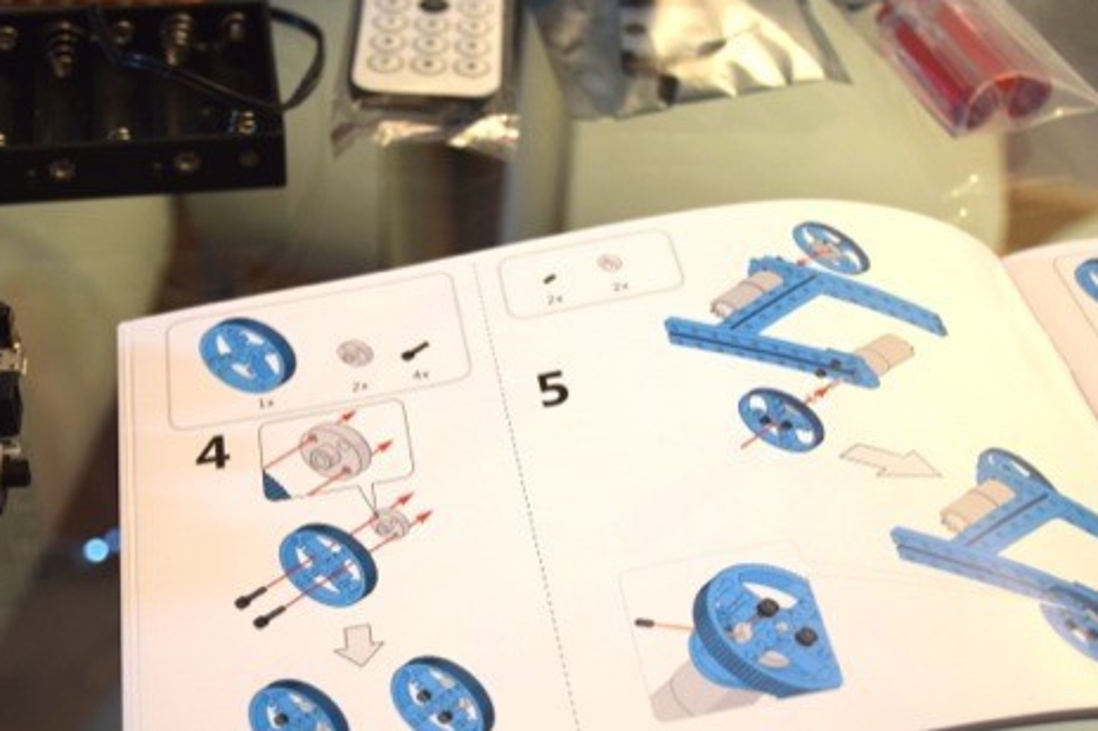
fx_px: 1729
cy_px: 448
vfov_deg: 23.8
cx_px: 509
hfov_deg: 35.2
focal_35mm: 57
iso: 450
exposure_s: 1/60
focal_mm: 27
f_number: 4
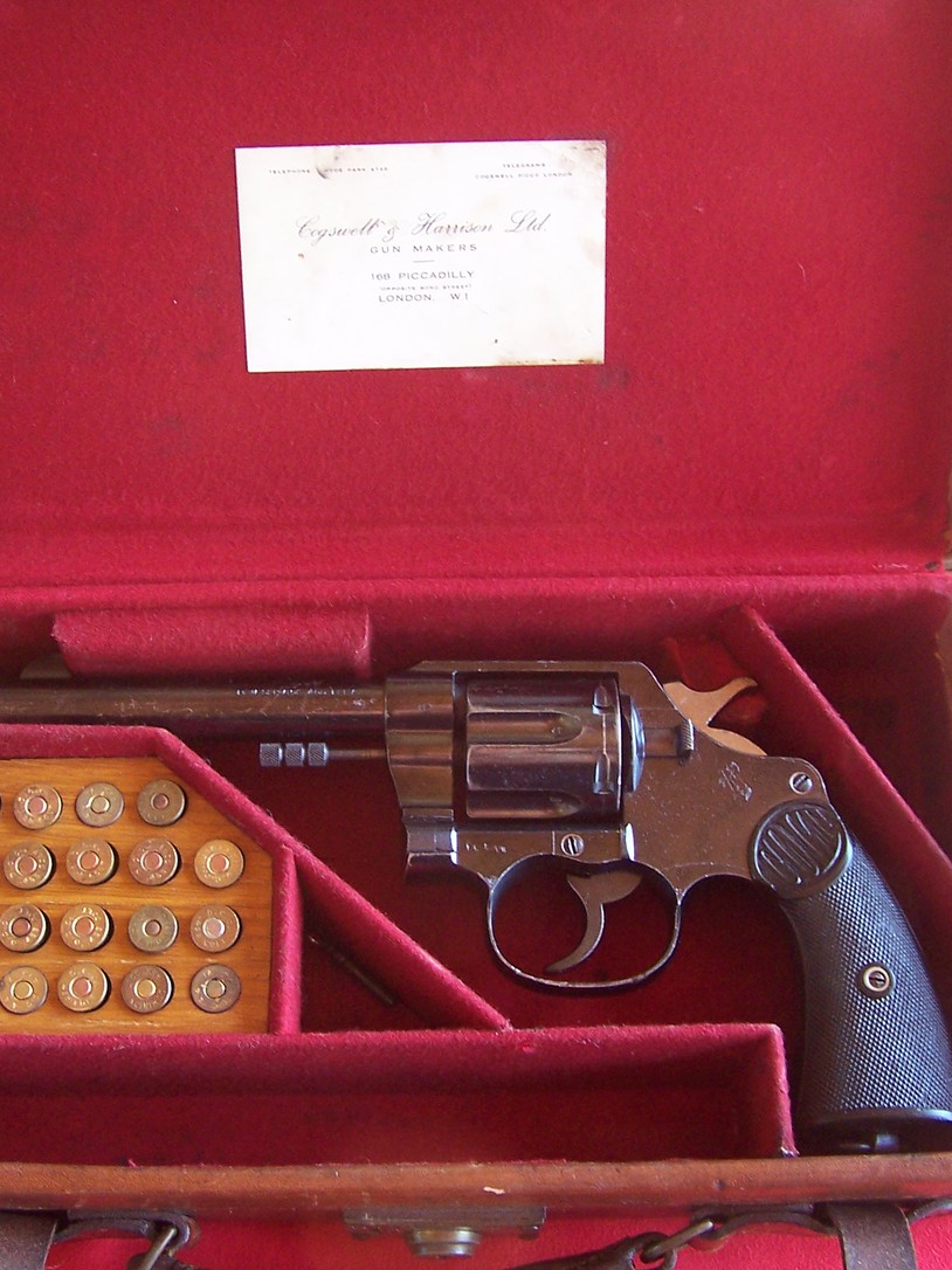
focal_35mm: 49
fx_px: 1797
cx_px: 446
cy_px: 650
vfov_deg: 38.9
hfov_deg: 29.7
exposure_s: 1/20
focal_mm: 6.3
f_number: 2.8
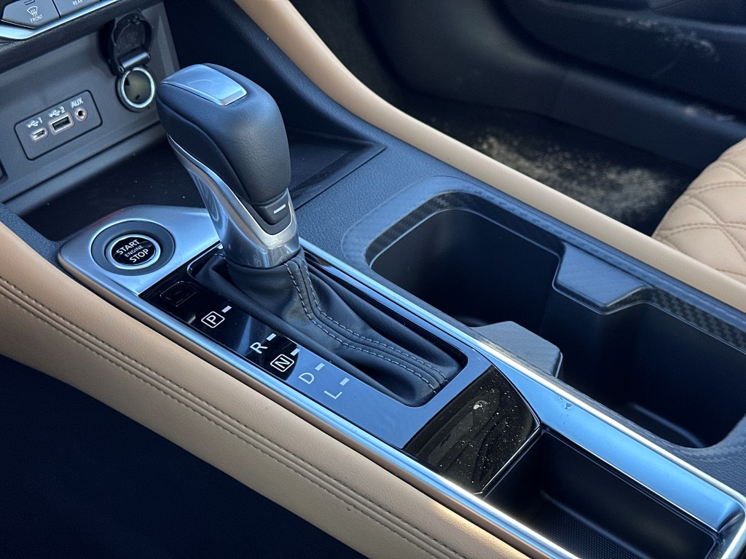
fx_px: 1034
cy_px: 280
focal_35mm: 48
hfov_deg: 39.7
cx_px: 373
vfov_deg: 30.3
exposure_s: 1/69
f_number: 1.78
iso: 80
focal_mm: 6.86
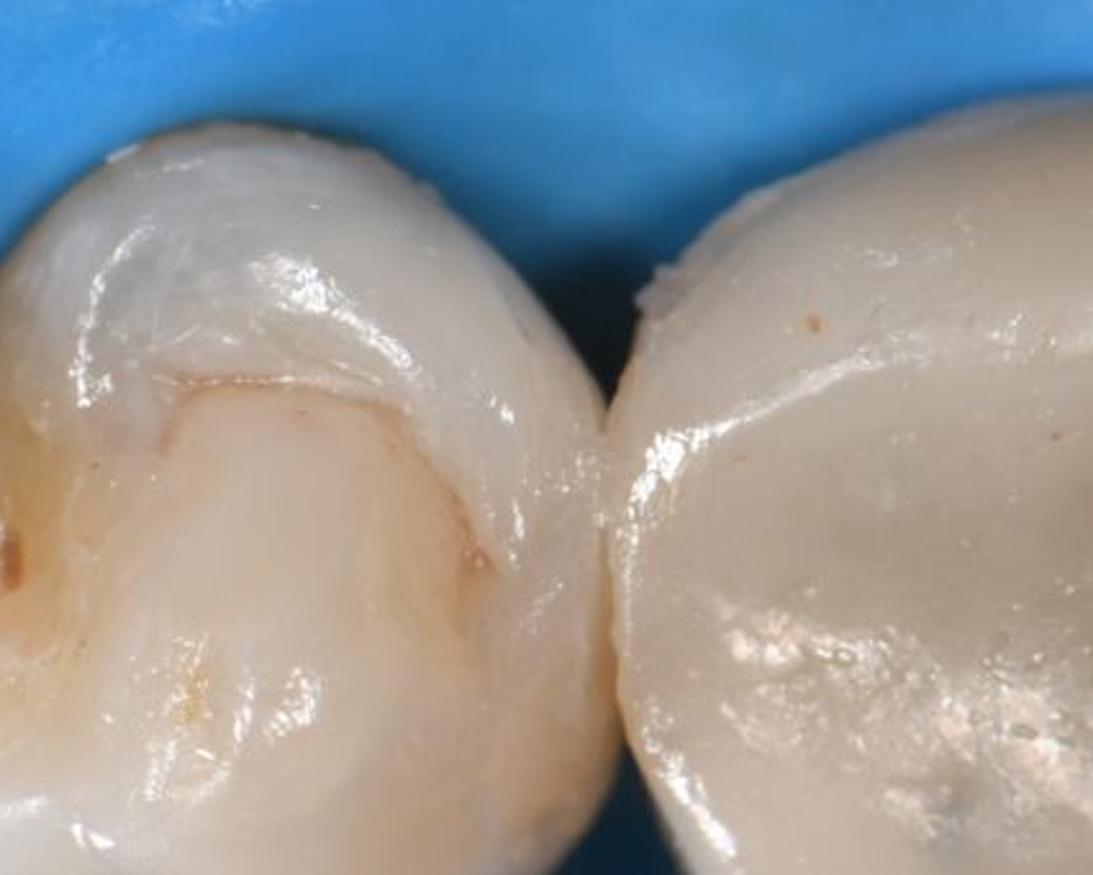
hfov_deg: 5.5
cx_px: 295
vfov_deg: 4.4
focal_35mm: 354
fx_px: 11454
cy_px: 423
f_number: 32
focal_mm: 105
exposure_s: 1/160
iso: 200
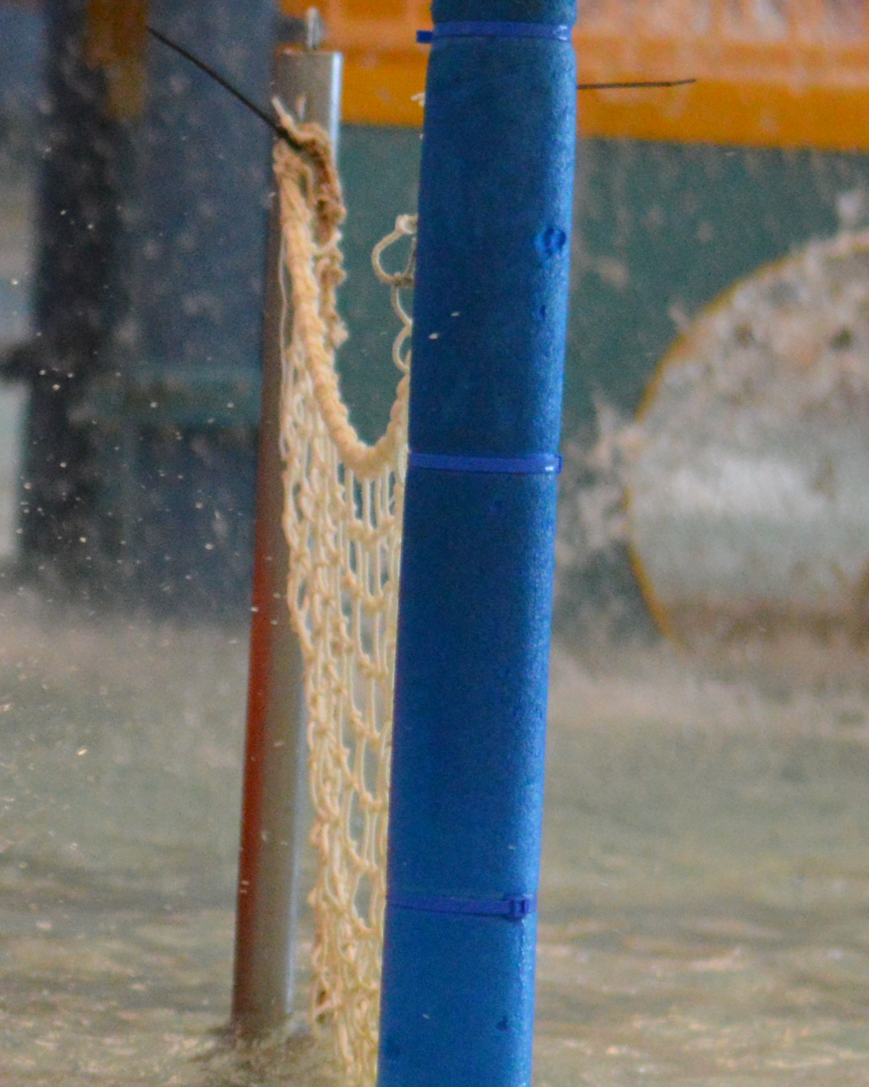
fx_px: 8584
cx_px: -482
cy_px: 751
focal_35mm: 267
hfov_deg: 5.7
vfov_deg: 7.2
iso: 1600
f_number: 2.2
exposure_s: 1/500
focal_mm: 50
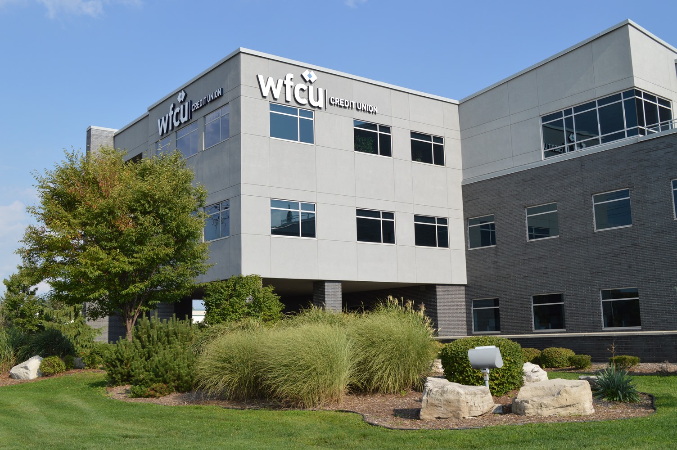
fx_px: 733
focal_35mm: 39
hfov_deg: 49.6
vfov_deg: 34.1
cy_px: 225
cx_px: 338
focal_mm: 26
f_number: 9
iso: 200
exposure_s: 1/320
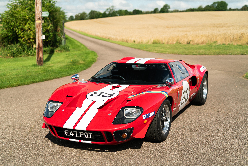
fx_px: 345
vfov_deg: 27.0
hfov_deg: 39.6
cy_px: 83
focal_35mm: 50
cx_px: 124
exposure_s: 1/2500
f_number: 2.8
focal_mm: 50
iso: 250
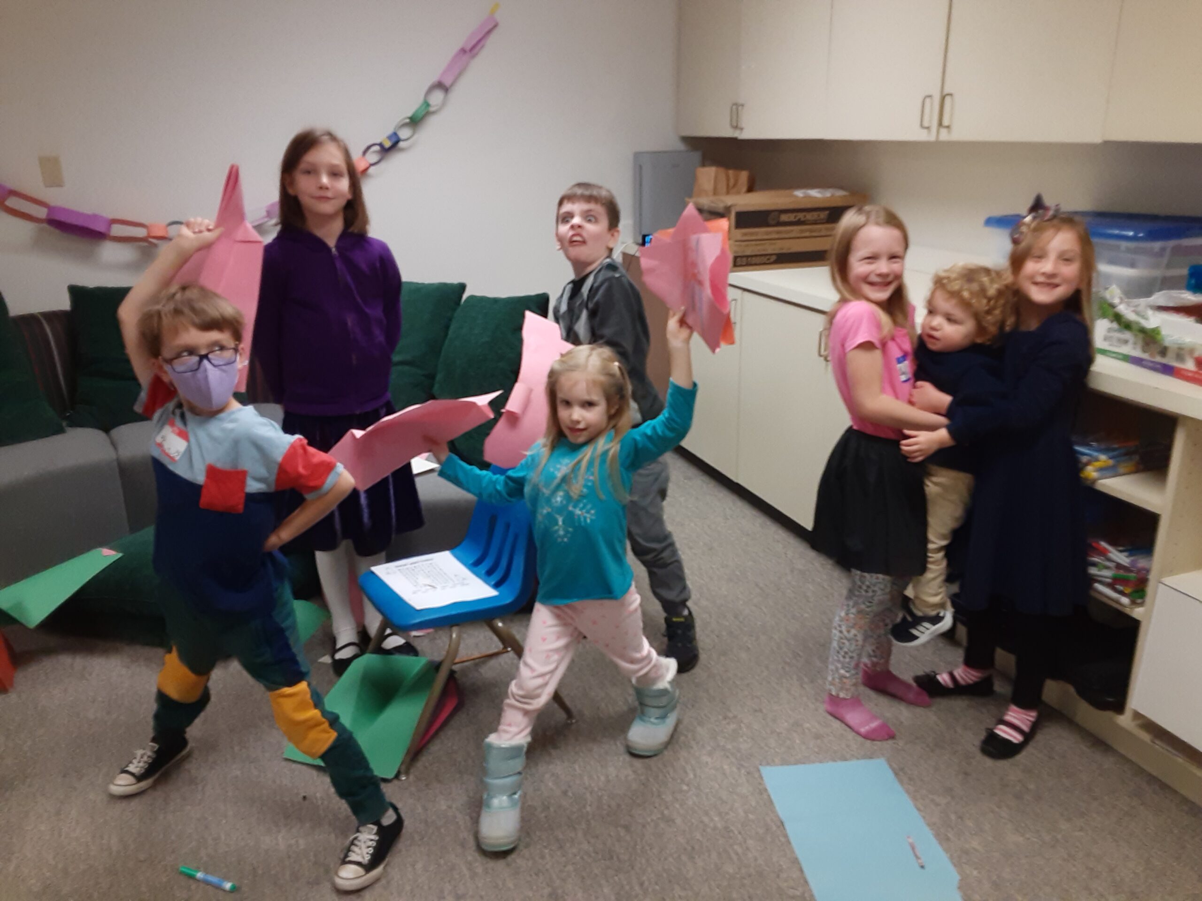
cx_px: 601
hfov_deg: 65.3
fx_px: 938
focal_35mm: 27
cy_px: 450
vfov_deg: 51.4
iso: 160
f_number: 1.9
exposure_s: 1/60
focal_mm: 2.91
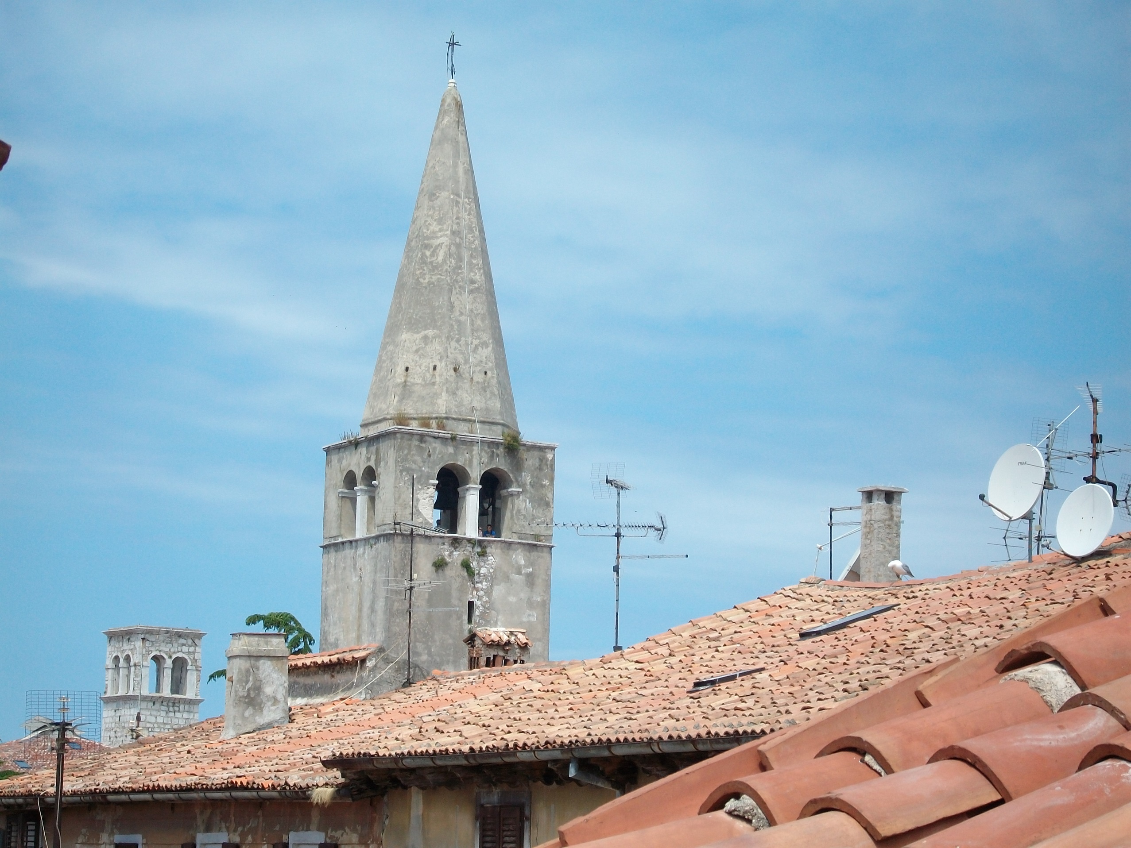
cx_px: 566
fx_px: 3137
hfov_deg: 20.4
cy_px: 424
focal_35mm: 96
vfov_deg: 15.4
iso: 80
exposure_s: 1/399
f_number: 5.2
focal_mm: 17.1
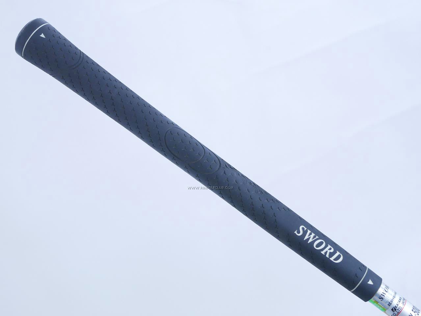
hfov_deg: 38.2
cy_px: 158
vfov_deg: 29.1
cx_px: 210
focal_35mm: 50
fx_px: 608
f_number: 4.5
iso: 1600
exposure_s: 1/80
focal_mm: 25
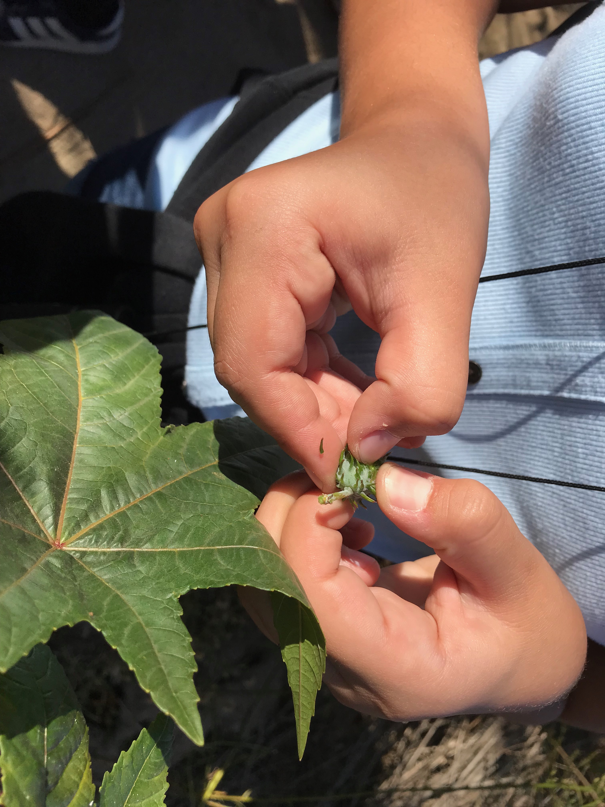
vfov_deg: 63.4
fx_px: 652
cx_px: 302
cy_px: 404
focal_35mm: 28
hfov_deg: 49.7
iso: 20
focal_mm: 3.99
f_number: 1.8
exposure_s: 1/2037
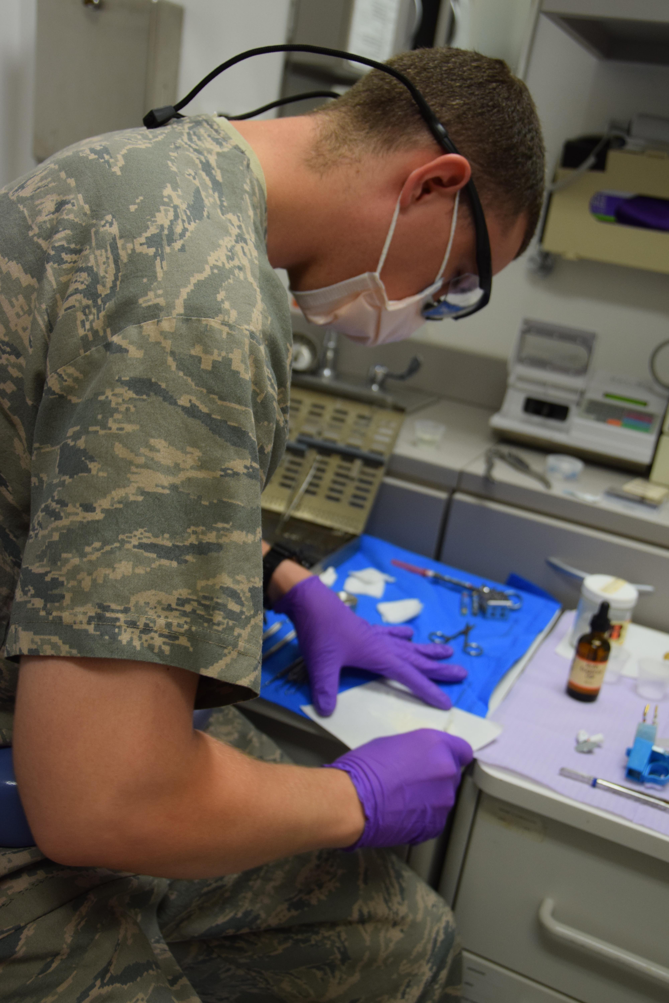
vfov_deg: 49.6
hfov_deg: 34.2
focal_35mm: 39
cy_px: 502
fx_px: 1087
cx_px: 334
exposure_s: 1/60
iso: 800
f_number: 3.8
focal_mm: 26
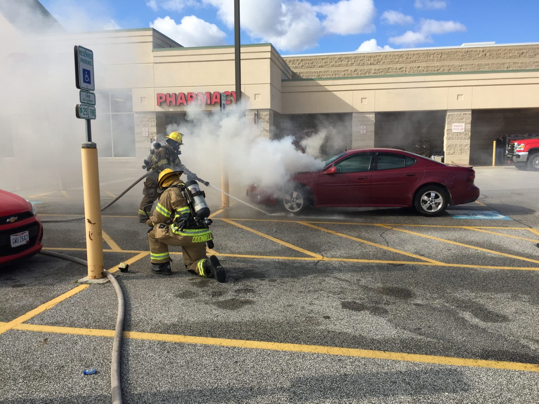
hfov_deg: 61.7
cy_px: 202
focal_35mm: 29
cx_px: 270
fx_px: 452
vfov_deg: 48.2
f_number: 2.2
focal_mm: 4.15
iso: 32
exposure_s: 1/1522
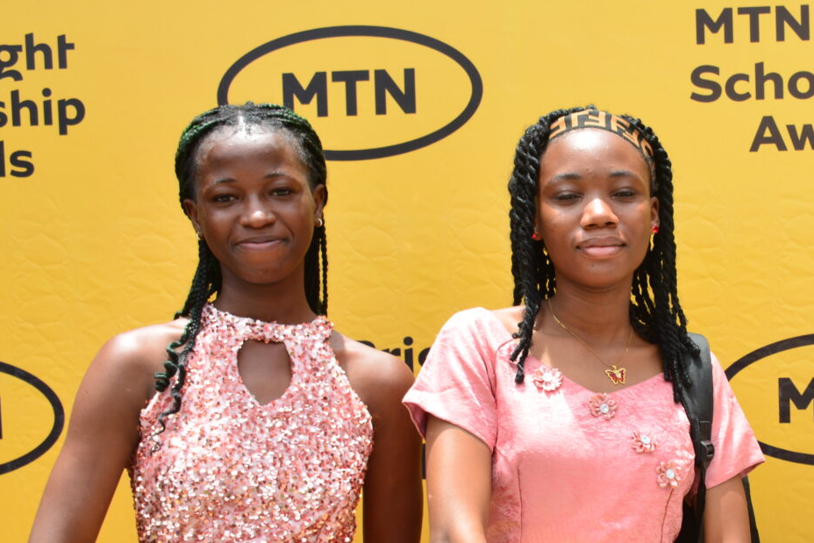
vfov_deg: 17.7
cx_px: 811
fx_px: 1721
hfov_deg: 25.3
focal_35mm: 76
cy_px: 463
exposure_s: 1/125
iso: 100
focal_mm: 23
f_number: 8
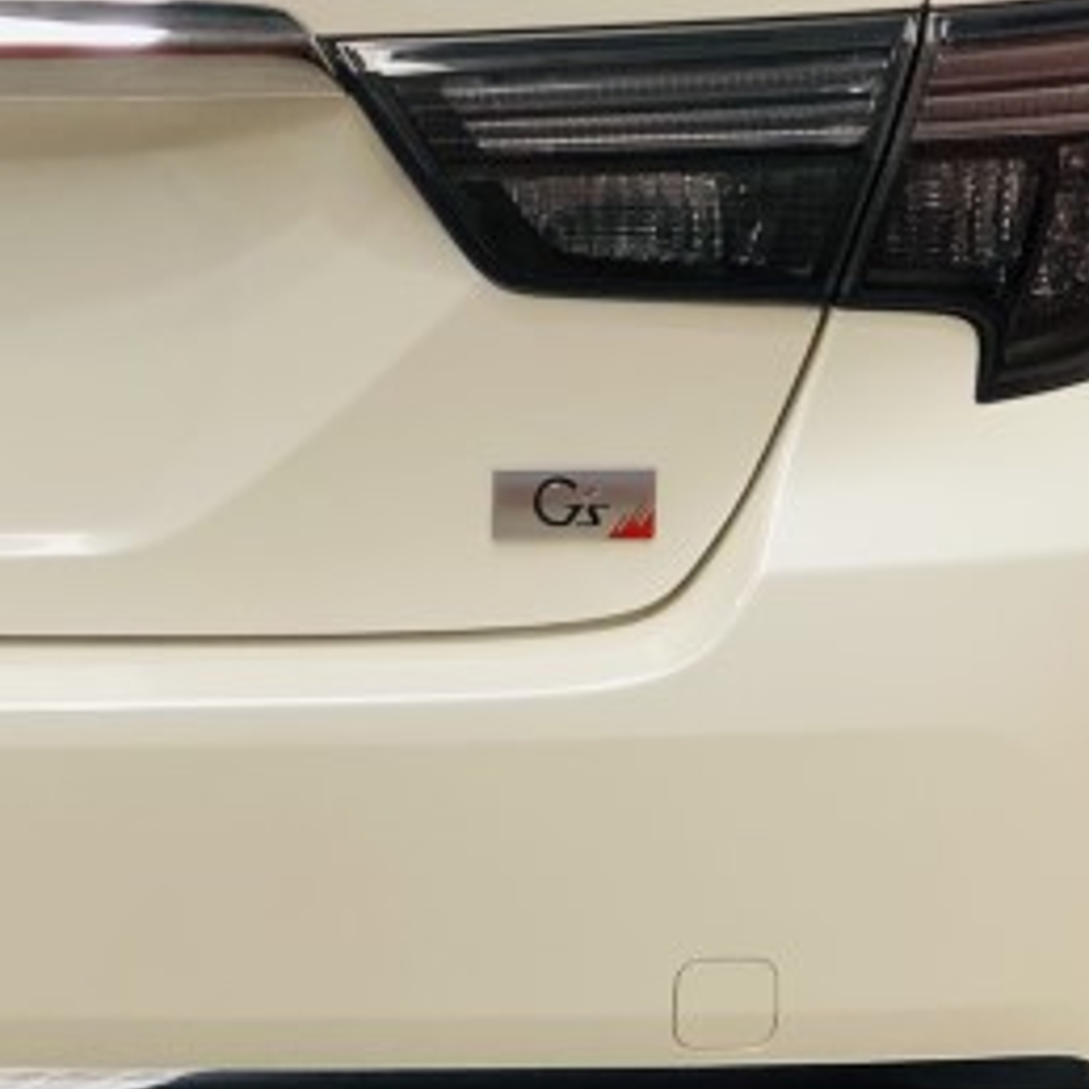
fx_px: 7083
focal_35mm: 199
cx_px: -475
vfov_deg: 8.8
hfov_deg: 8.6
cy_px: 135
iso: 25
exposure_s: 1/33
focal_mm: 6.6
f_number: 2.8
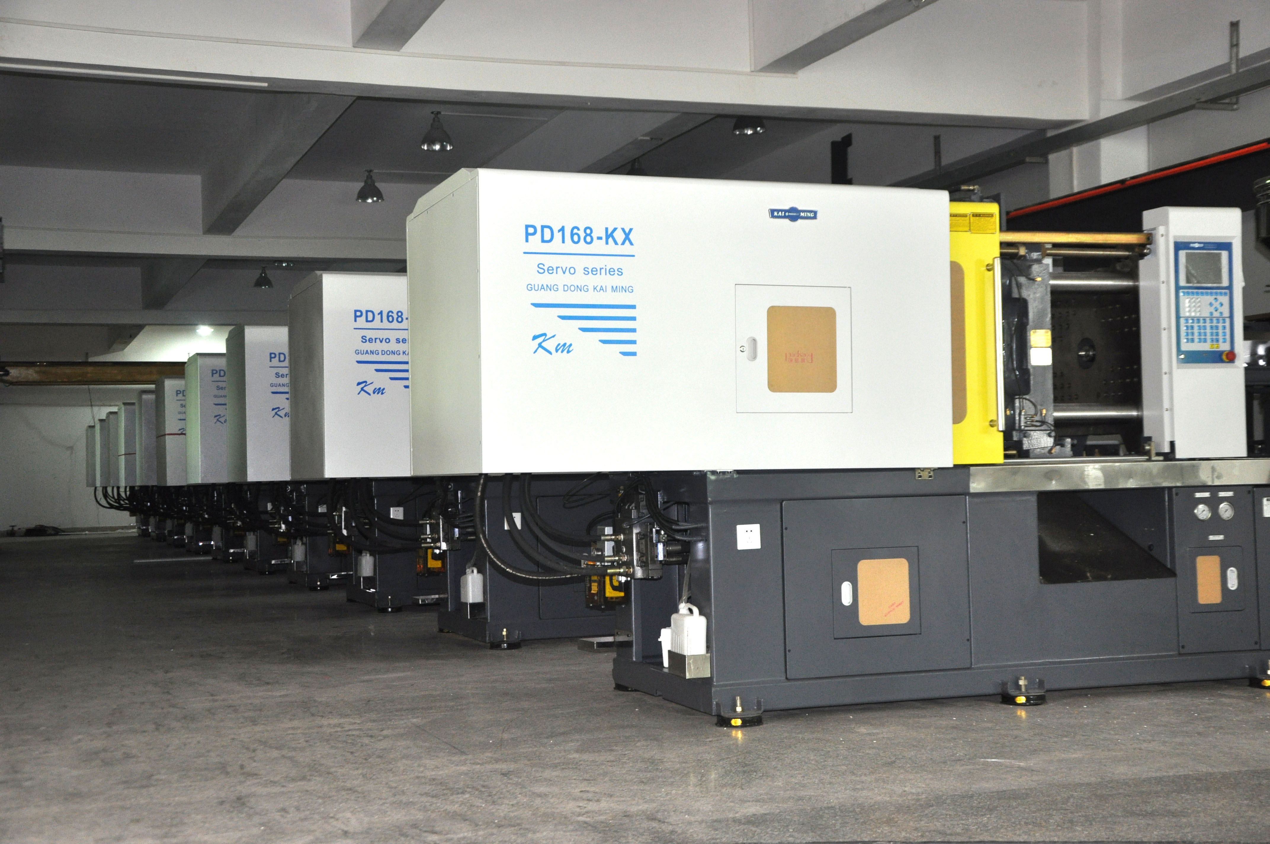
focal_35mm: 48
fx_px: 1691
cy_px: 422
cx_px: 635
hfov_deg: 41.2
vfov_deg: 28.0
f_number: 4.2
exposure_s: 1/60
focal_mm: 32
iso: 800
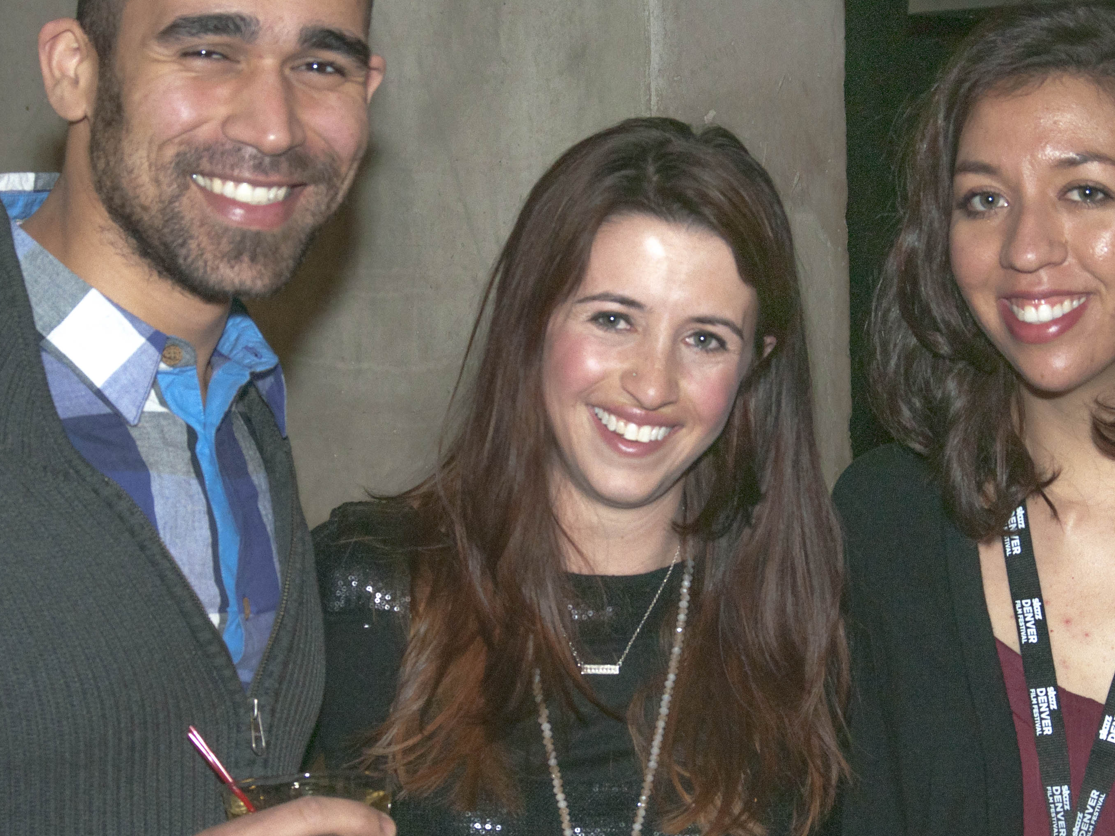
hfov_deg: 19.6
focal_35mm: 100
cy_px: 406
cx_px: 726
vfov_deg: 14.8
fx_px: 3221
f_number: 5.6
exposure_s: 1/100
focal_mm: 44
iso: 400
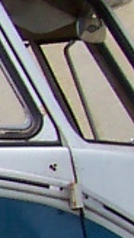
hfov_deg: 3.8
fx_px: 1867
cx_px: -510
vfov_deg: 7.2
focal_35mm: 295
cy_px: 369
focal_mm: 5.6
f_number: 5.6
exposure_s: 1/350
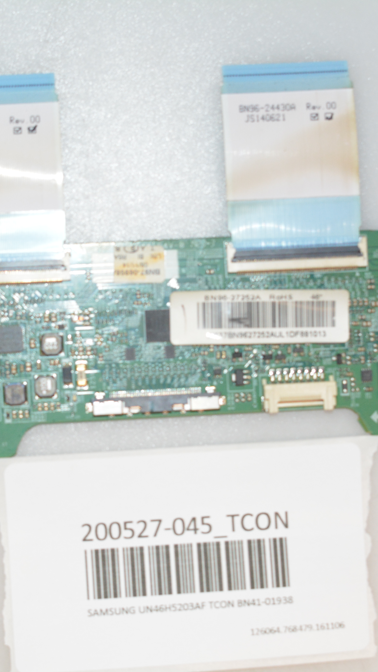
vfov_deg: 28.7
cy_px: 335
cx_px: 147
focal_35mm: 74
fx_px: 1315
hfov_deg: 16.3
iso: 1000
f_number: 7.1
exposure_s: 1/200
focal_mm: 31
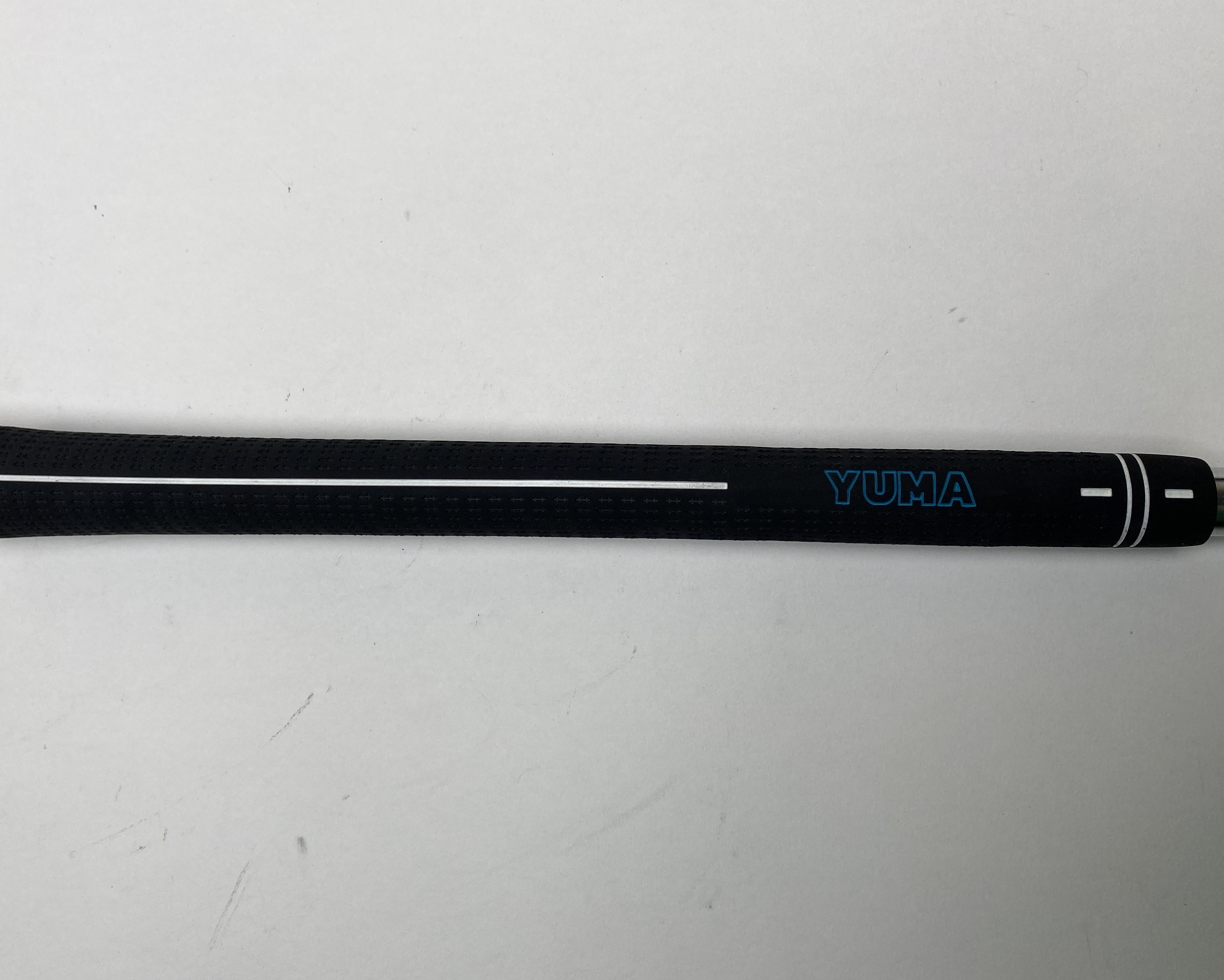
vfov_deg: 51.5
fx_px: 1014
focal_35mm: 28
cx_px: 580
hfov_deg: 62.2
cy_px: 492
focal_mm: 4.25
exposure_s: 1/465
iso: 32
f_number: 1.8
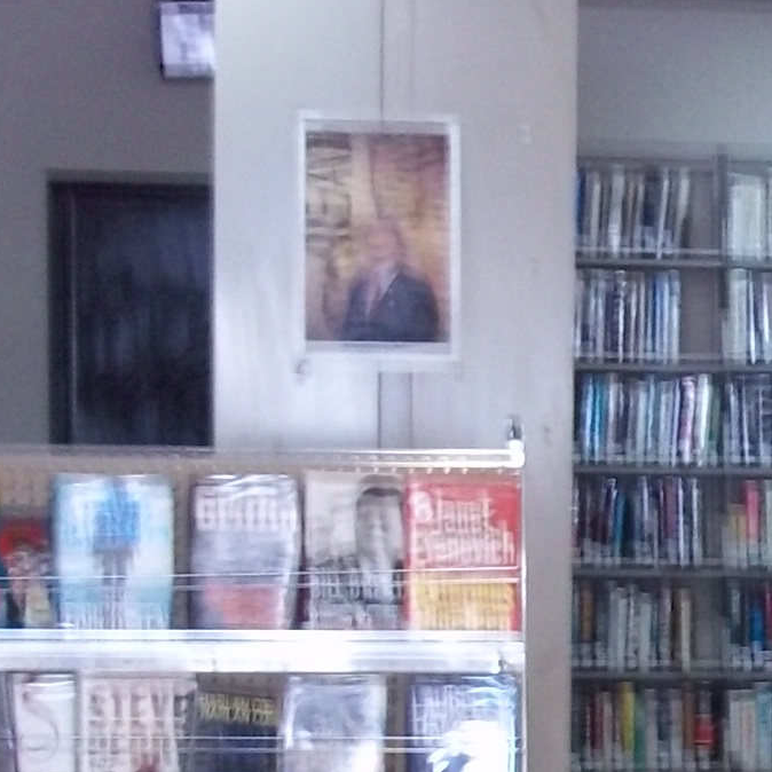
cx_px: 993
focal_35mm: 136
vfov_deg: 12.7
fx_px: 3432
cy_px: 712
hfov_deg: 12.5
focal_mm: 6.5
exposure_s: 1/10
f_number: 3.1
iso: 160
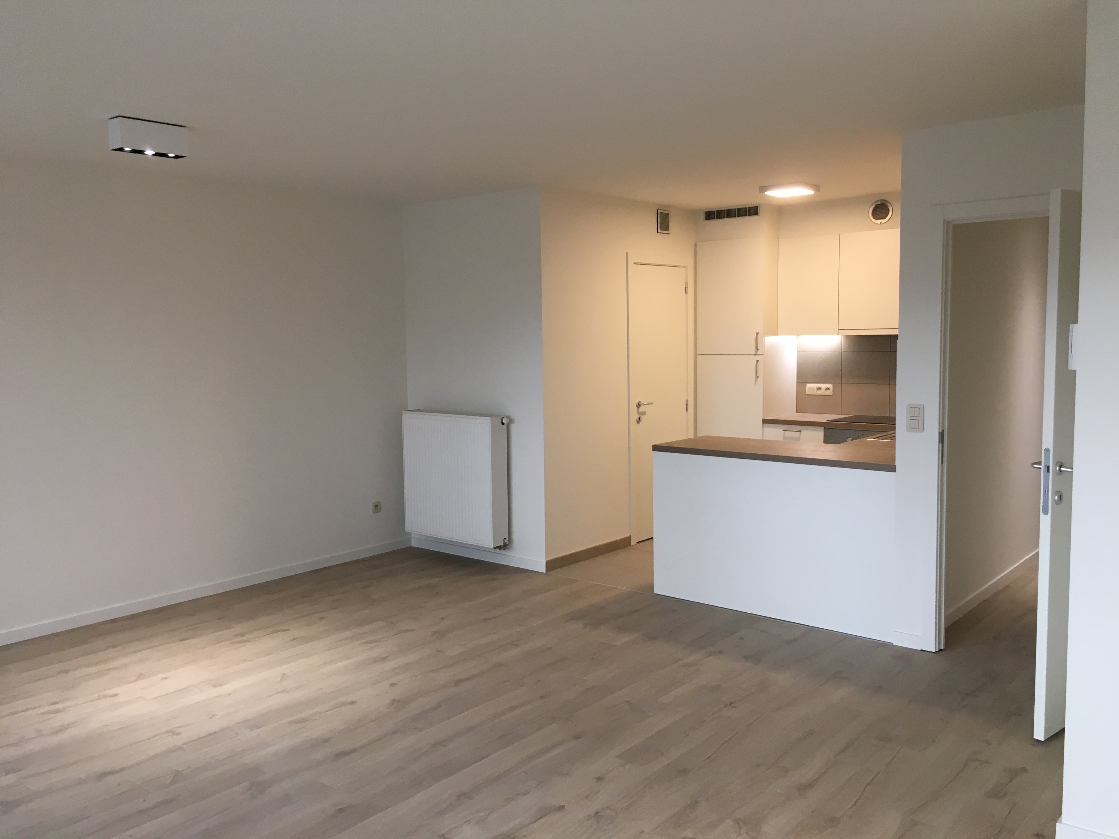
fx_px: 937
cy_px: 420
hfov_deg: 61.7
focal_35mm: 29
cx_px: 560
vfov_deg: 48.2
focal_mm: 4.15
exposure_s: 1/33
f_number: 2.2
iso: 32
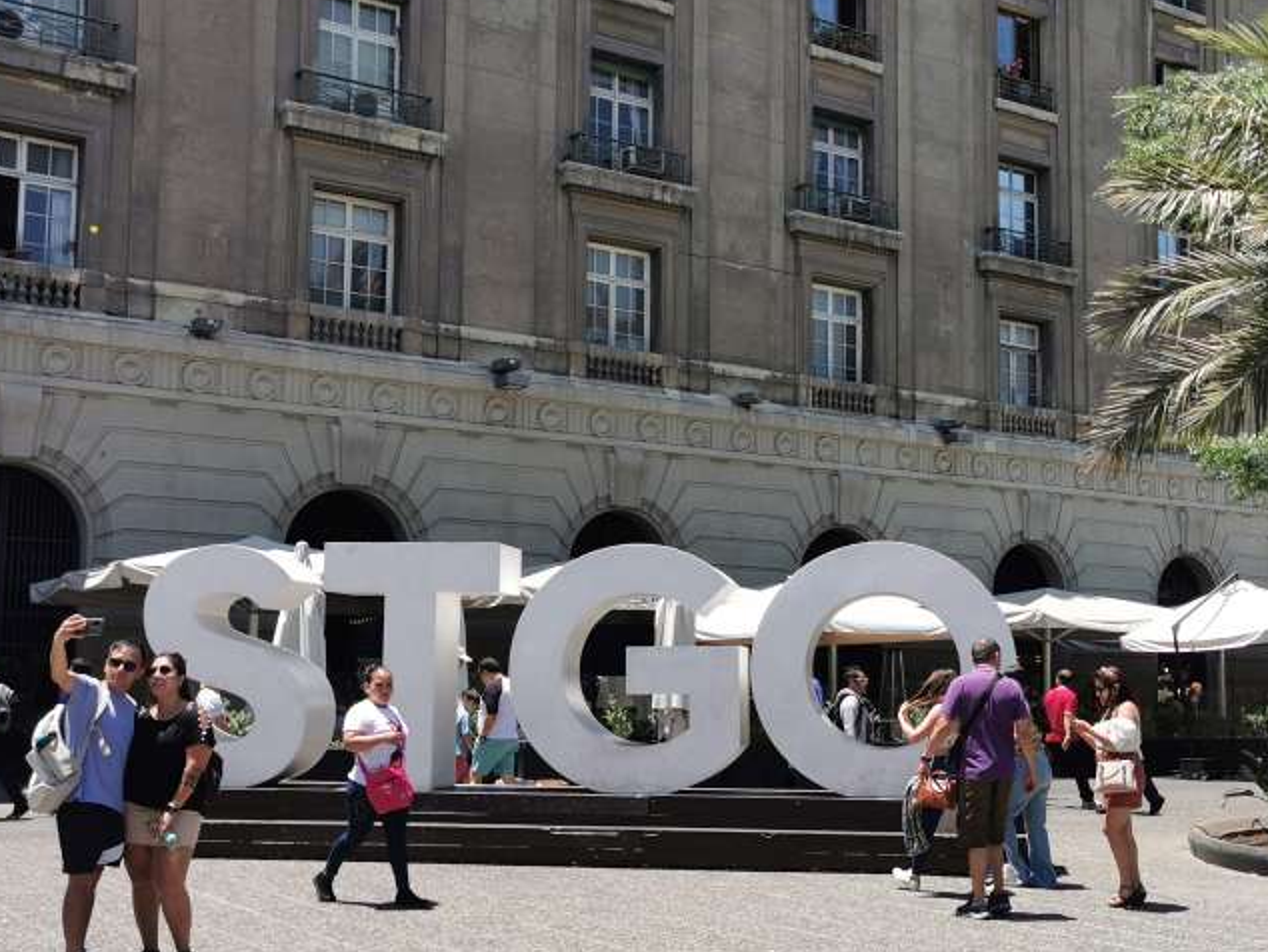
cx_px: 694
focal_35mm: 46
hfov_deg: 41.2
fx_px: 1686
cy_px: 492
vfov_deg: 31.5
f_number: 1.6
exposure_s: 1/2410
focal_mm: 5.56
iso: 50
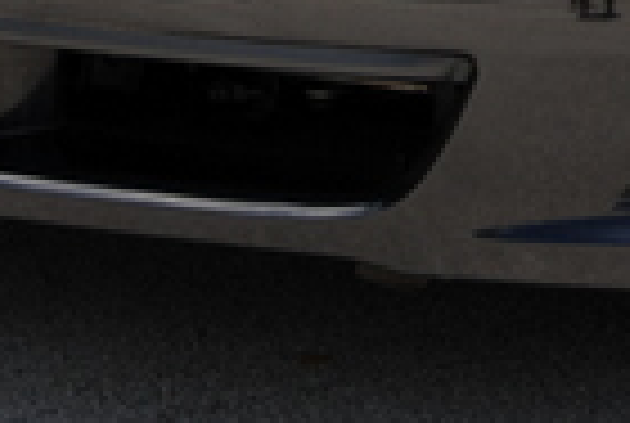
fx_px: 5051
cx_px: 788
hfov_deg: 7.1
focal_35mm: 288
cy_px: -299
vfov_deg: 4.7
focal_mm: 42
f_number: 7.1
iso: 100
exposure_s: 1/200
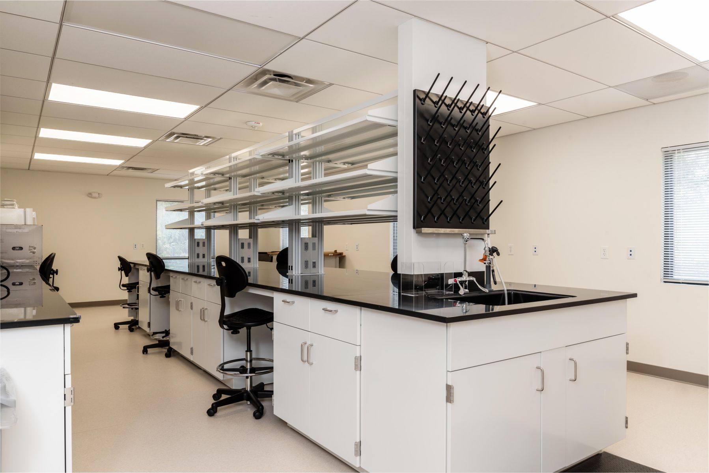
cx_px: 354
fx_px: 473
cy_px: 236
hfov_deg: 73.7
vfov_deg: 53.2
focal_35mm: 24
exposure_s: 1/10
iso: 250
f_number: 11
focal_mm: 24
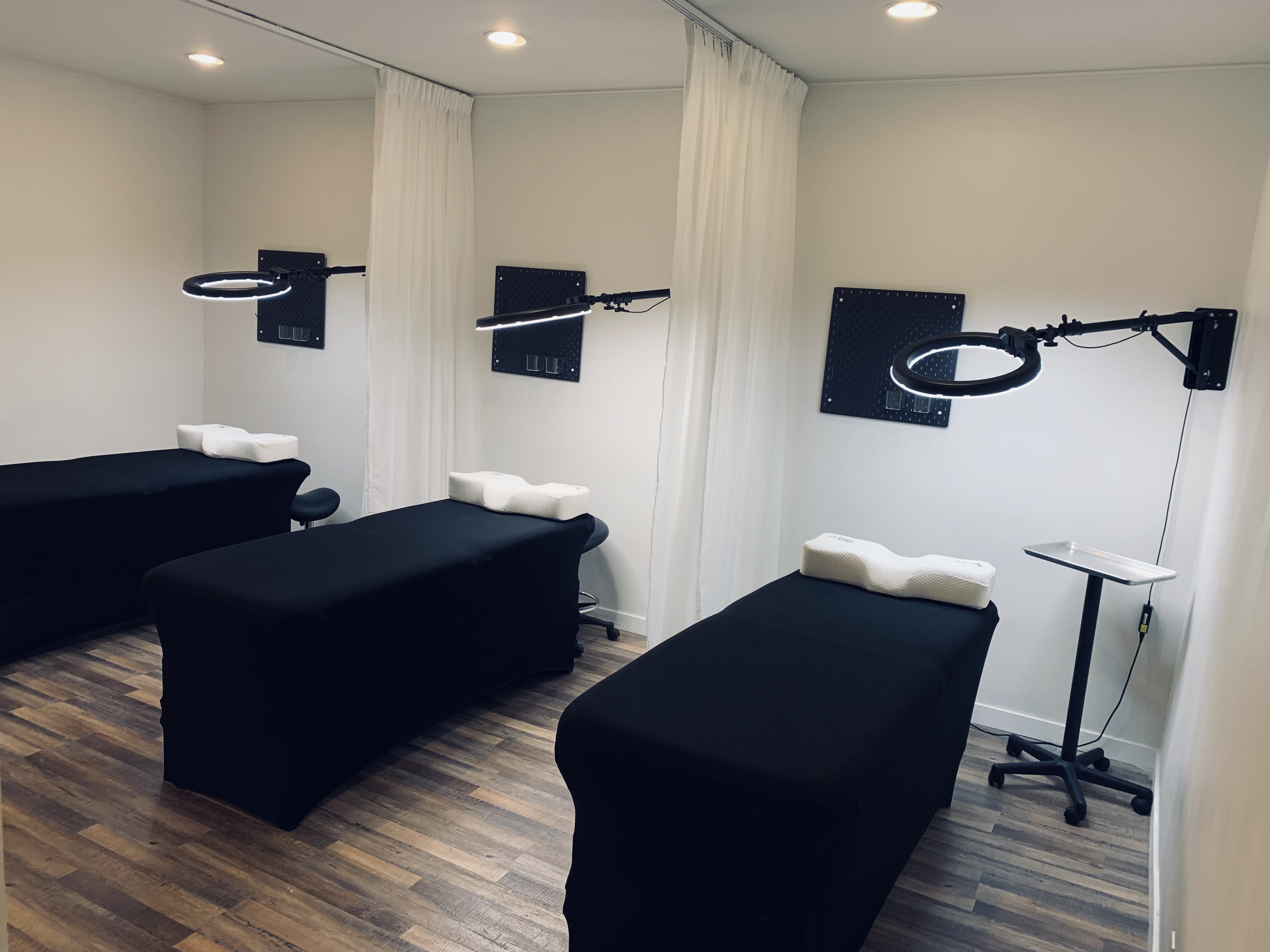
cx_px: 635
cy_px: 476
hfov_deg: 67.3
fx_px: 954
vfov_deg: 53.1
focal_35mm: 26
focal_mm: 4.25
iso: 100
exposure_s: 1/60
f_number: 1.8
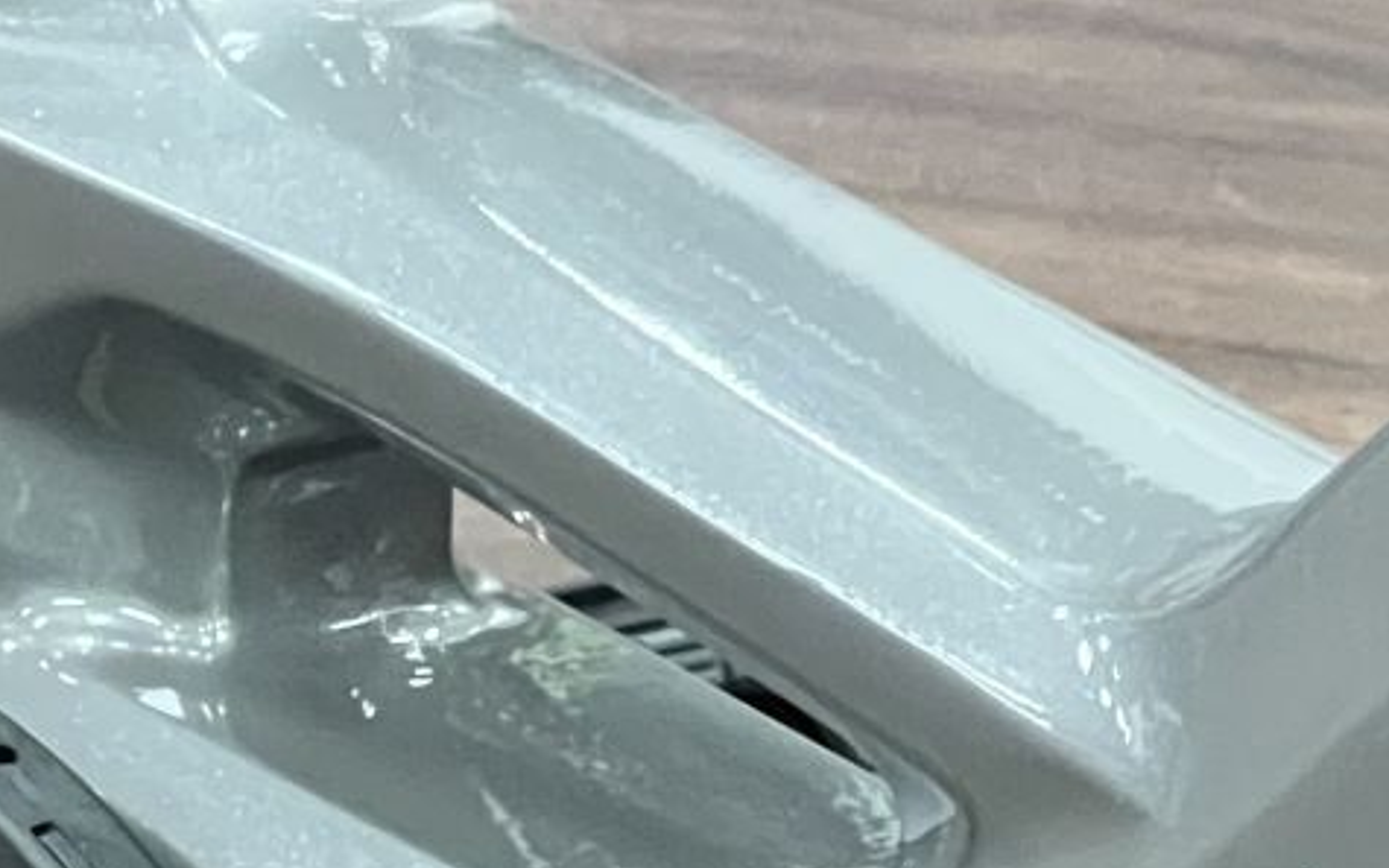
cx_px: 1883
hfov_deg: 6.1
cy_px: 599
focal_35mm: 344
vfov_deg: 3.8
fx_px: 13024
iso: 500
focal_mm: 9
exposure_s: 1/50
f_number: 2.8
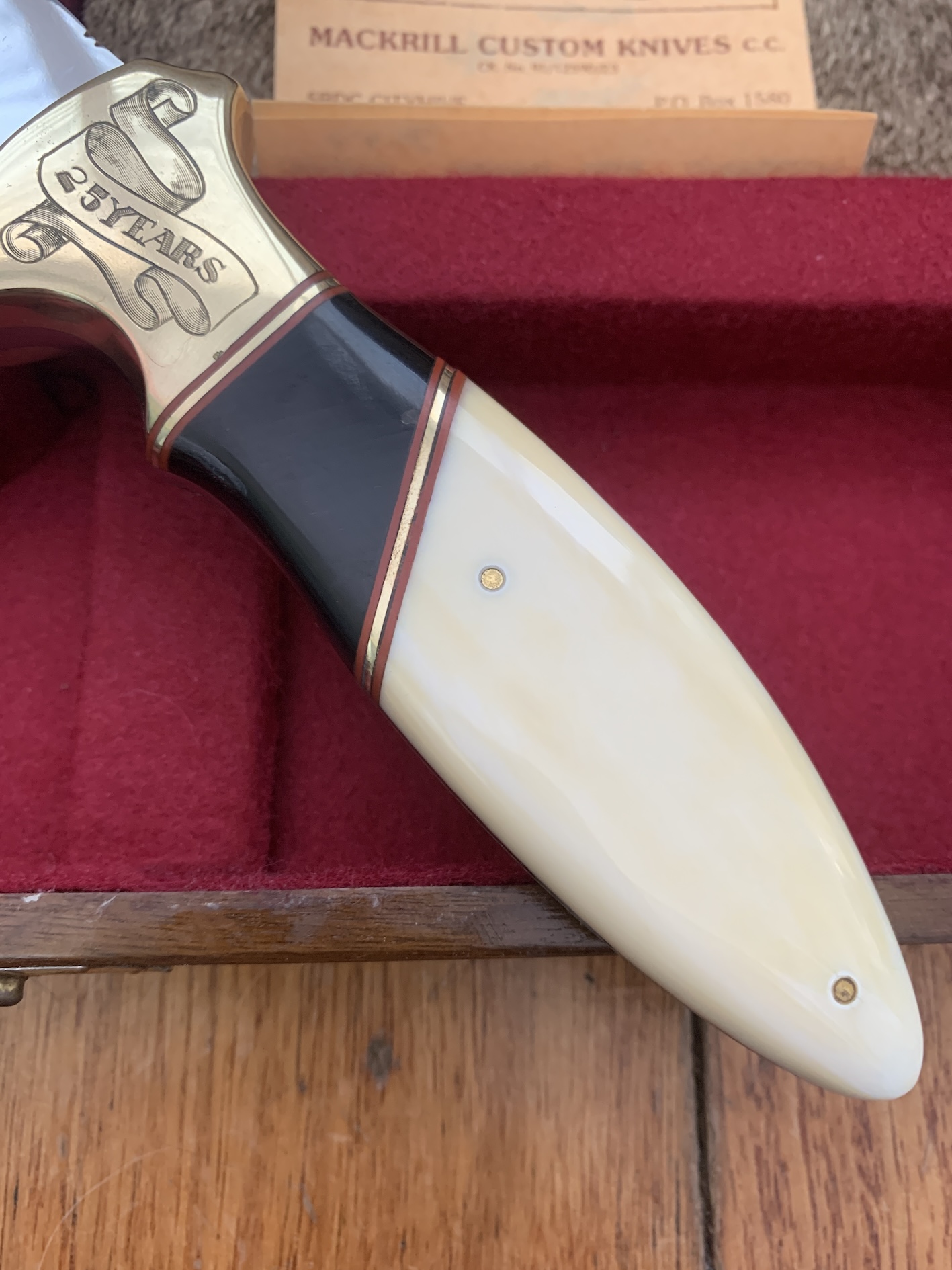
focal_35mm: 26
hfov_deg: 53.1
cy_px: 635
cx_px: 476
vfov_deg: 67.3
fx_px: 954
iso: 160
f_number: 1.8
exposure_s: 1/60
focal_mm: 4.25
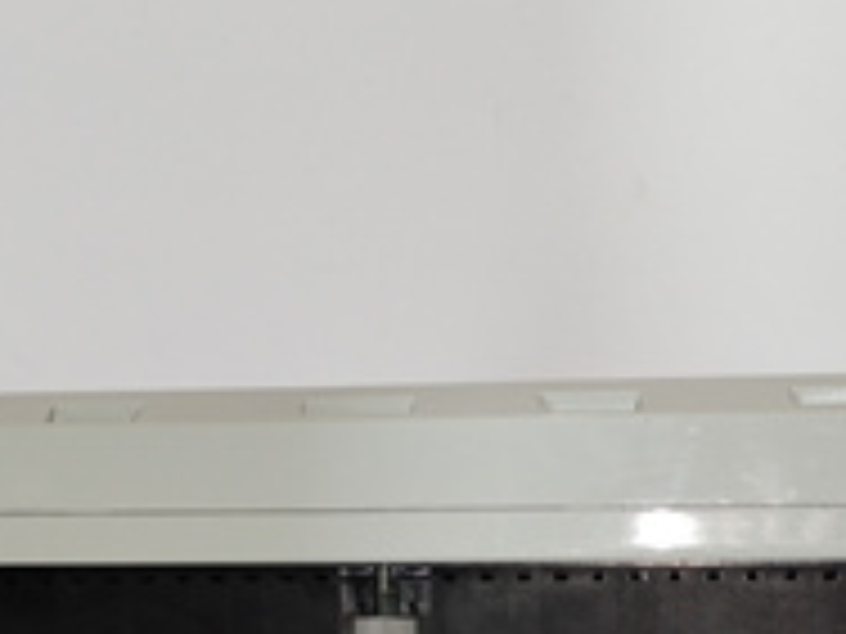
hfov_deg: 28.0
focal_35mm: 69
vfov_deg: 20.9
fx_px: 1686
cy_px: 546
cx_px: 302
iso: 200
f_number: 1.8
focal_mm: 4.75
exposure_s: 1/50
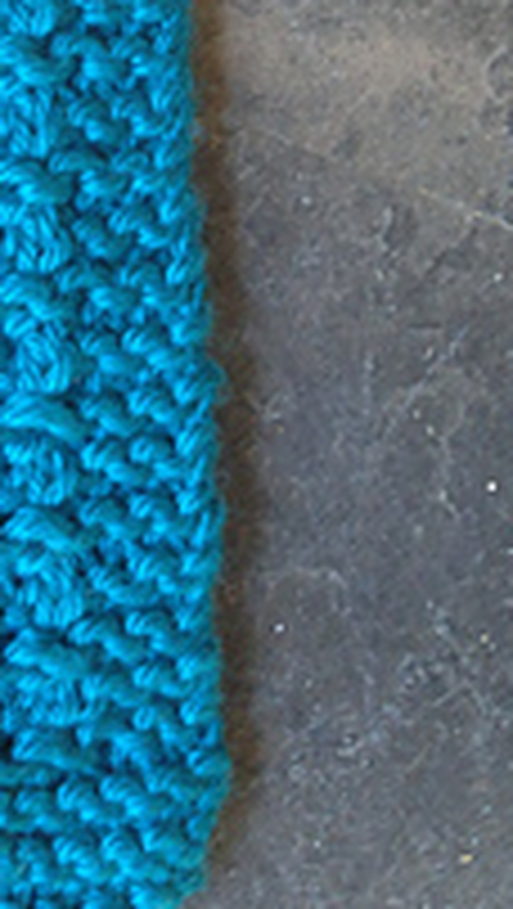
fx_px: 2147
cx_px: -500
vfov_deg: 23.4
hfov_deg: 12.2
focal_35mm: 89
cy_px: 137
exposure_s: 1/20
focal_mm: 4.12
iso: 80
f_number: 2.4
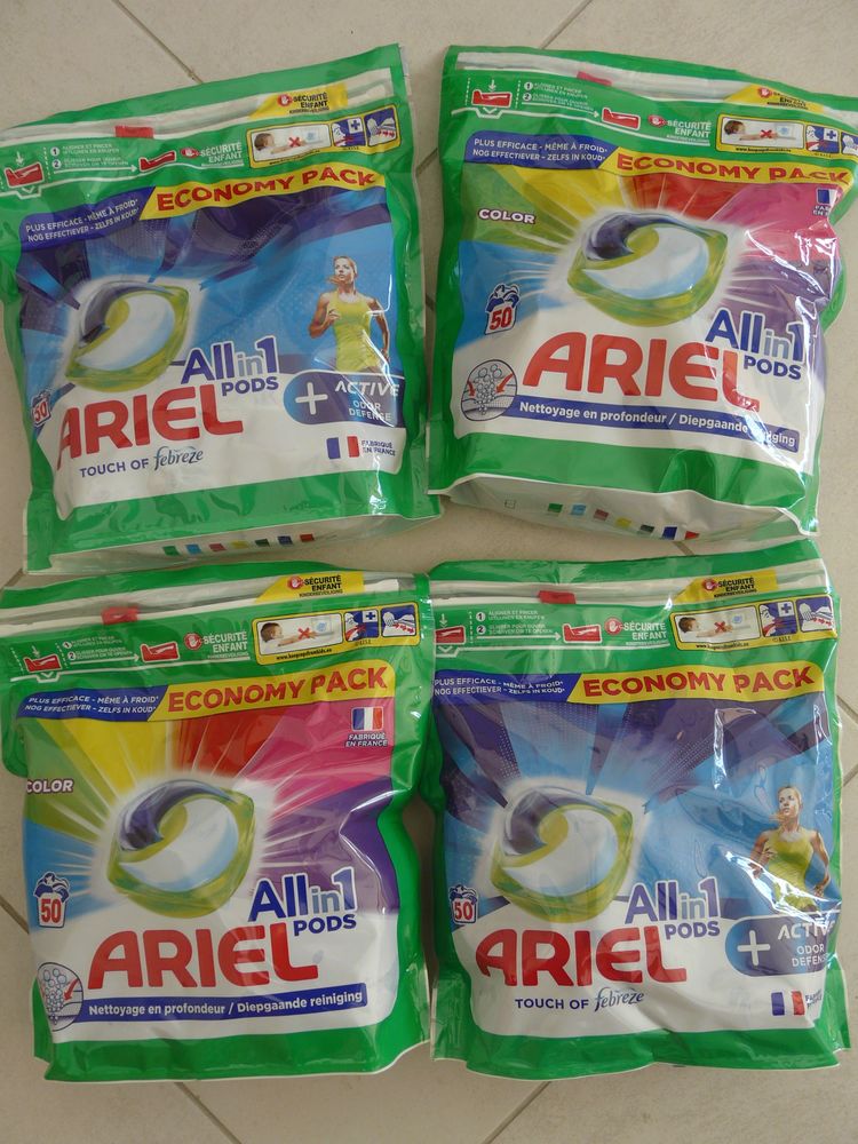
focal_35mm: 28
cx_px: 429
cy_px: 572
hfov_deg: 49.7
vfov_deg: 63.4
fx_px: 925
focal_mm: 4.6
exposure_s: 1/100
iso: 100
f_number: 3.2
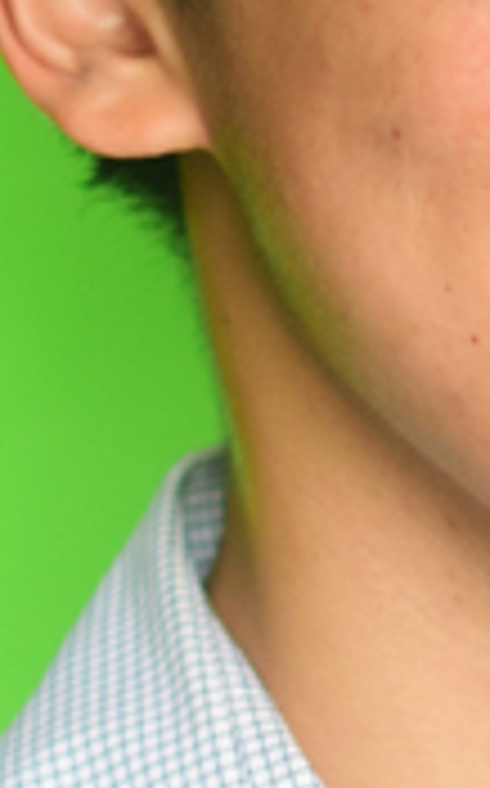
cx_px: 508
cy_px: 993
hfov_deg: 2.9
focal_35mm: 449
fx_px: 9617
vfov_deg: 4.7
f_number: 1.4
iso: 160
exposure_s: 1/640
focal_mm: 50
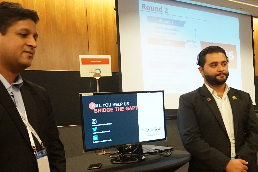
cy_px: 120
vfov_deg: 27.3
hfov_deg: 38.6
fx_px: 351
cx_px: 213
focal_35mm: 49
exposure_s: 1/160
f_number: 3.5
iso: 3200
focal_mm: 16
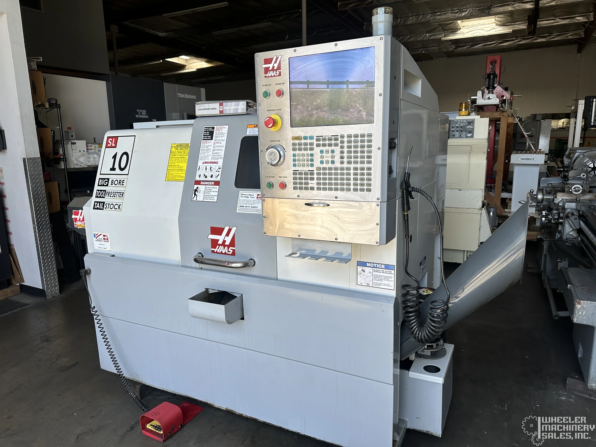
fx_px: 413
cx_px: 298
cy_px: 224
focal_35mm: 24
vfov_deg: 56.8
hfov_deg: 71.6
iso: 80
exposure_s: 1/498
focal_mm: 6.86
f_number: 1.78
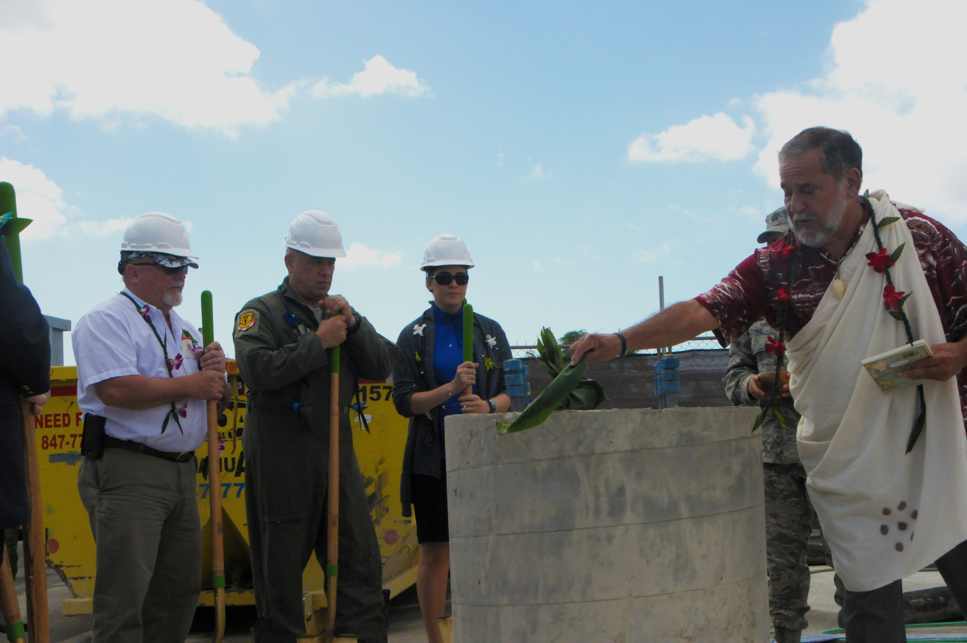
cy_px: 322
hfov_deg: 41.2
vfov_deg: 28.0
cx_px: 484
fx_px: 1288
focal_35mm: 48
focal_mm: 32
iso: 1250
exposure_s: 1/1000
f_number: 16
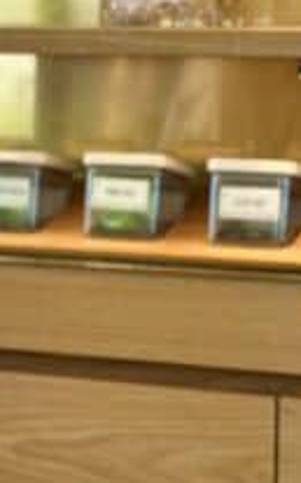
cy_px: 152
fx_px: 2249
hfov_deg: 7.2
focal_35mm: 171
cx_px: -385
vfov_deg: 12.2
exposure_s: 1/359
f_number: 1.78
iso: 80
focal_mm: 6.86
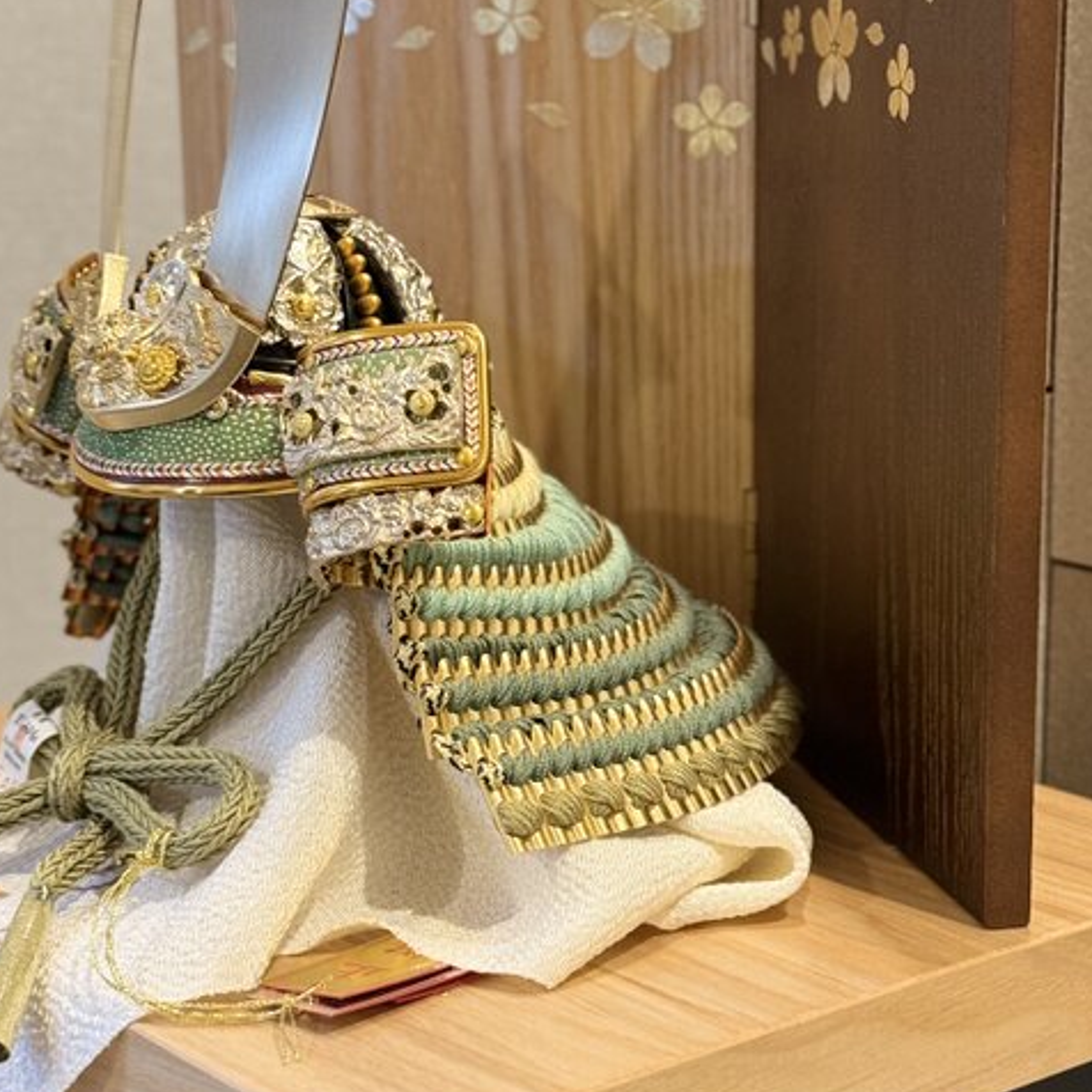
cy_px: 598
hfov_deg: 22.8
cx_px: 553
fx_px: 2712
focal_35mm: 76
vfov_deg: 22.8
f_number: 1.78
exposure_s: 1/50
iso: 250
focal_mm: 6.76
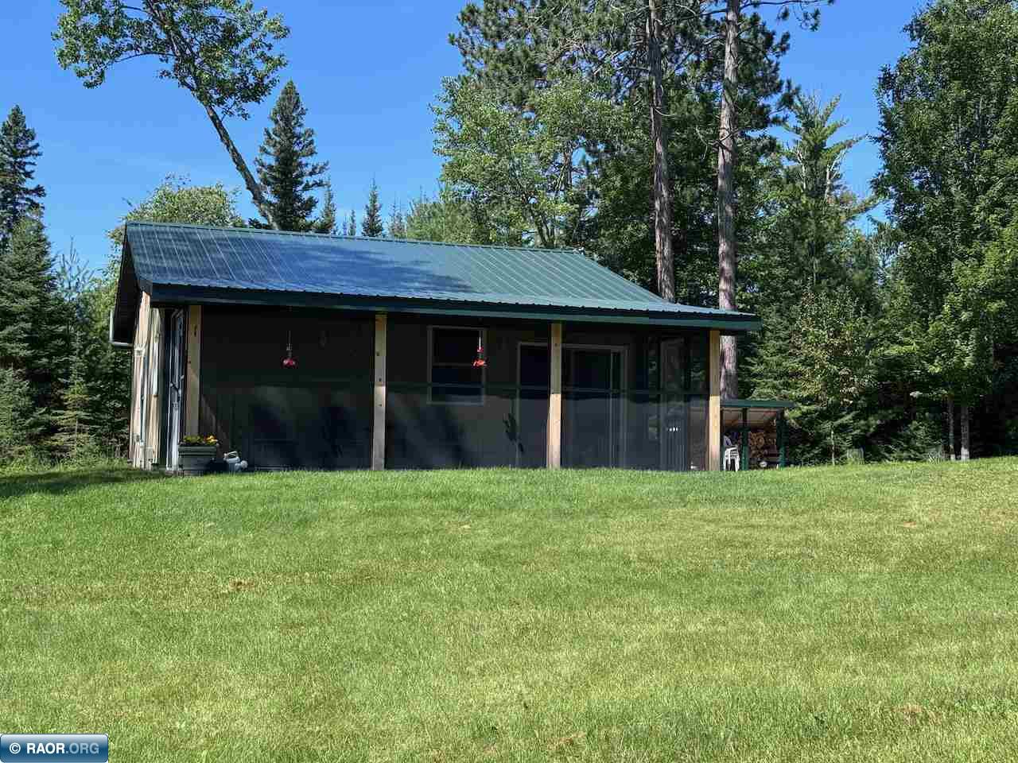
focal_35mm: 48
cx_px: 509
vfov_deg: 30.3
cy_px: 382
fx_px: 1412
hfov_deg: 39.7
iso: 64
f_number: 1.78
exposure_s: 1/2110
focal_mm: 6.76
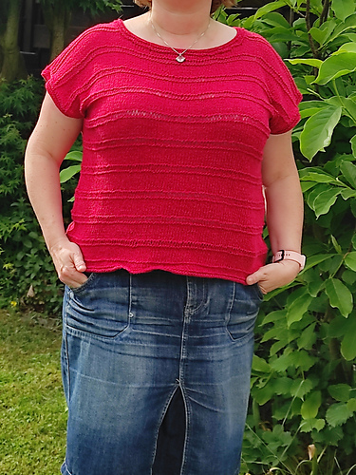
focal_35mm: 25
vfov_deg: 69.4
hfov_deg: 54.9
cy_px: 238
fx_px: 343
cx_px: 178
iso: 100
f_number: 1.89
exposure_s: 1/864
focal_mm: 5.43
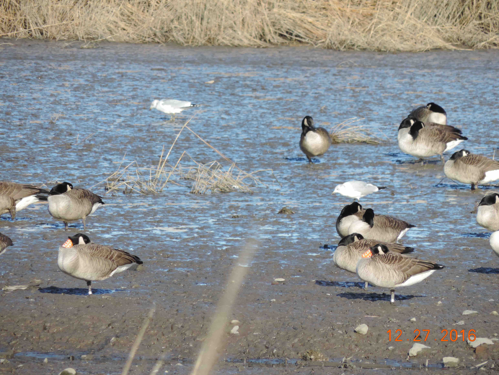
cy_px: 188
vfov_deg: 2.0
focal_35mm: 750
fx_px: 10811
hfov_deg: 2.6
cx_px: 250
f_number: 5.1
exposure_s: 1/400
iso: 125
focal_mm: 133.7
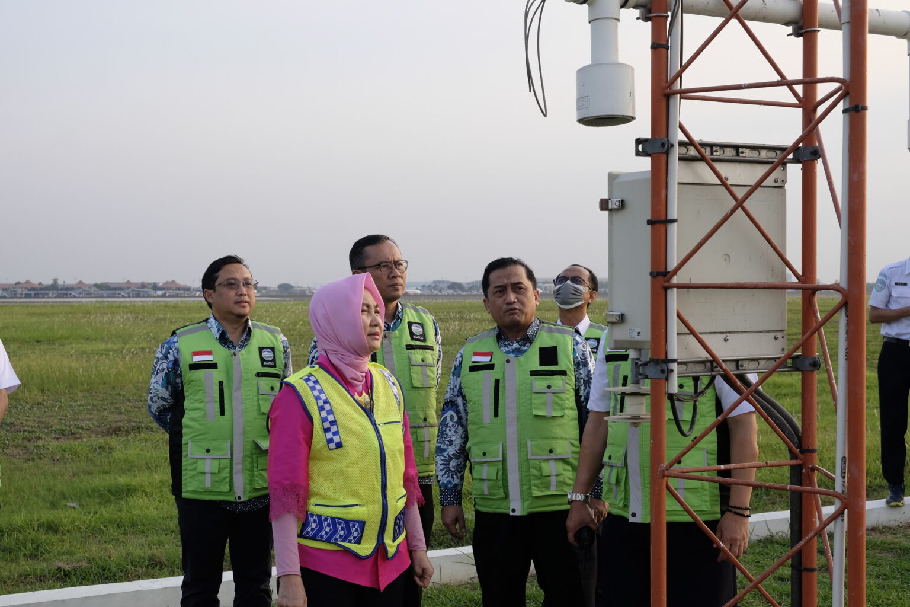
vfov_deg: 31.2
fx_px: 1087
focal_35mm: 43
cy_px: 304
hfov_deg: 45.4
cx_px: 455
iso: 400
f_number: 5.6
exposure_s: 1/300
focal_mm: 28.9
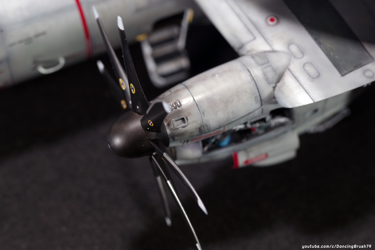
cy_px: 125
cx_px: 188
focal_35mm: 75
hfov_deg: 27.0
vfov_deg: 18.2
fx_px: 781
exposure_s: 1/100
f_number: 5.6
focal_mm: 50
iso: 400
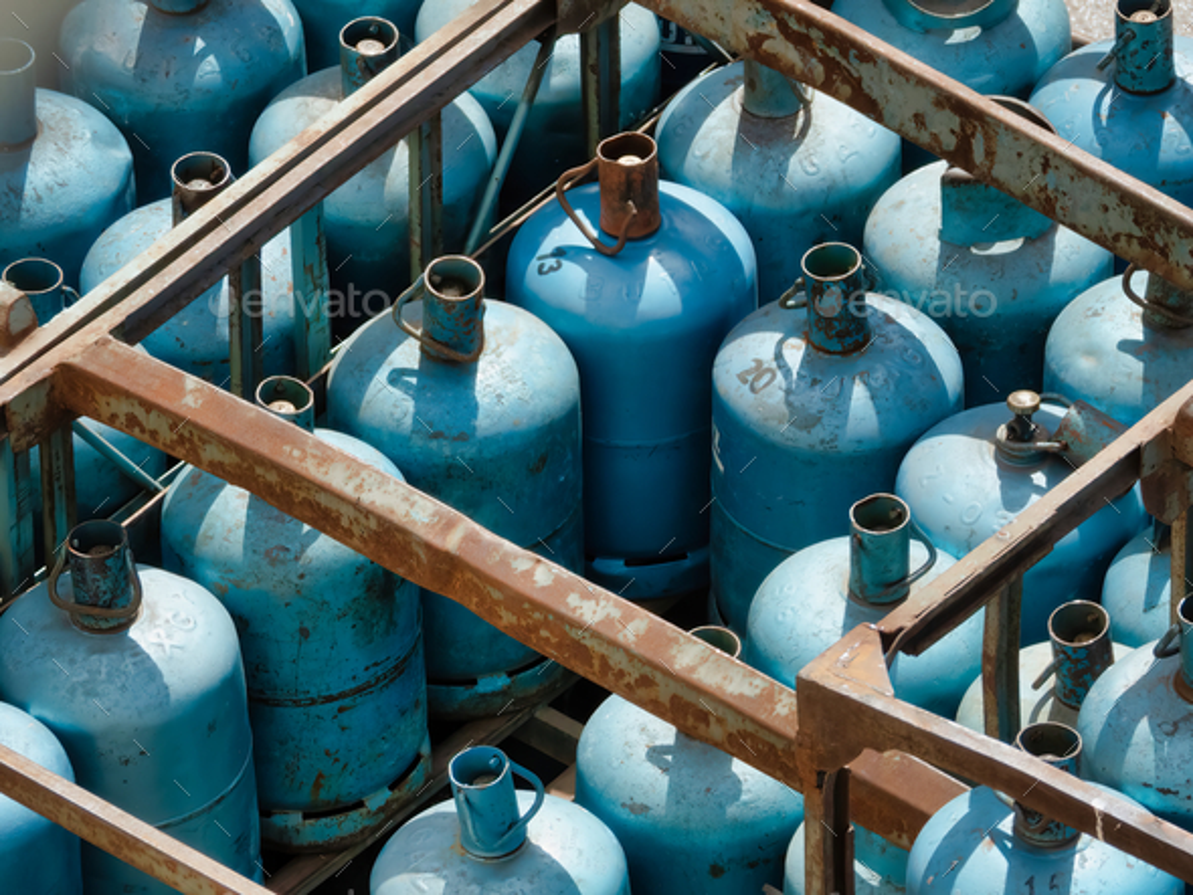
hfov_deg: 4.2
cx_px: 596
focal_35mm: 467
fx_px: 16101
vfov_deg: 3.2
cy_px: 448
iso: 100
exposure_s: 1/500
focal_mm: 83.9
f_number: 5
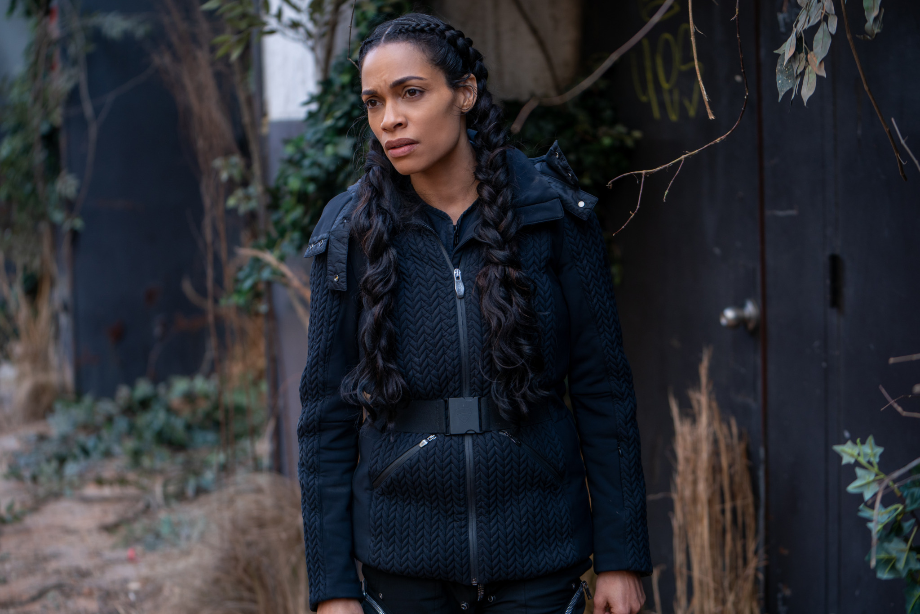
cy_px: 307
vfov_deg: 19.5
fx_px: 1789
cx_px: 460
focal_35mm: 70
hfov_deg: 28.8
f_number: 2.8
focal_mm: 70
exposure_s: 1/750
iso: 320
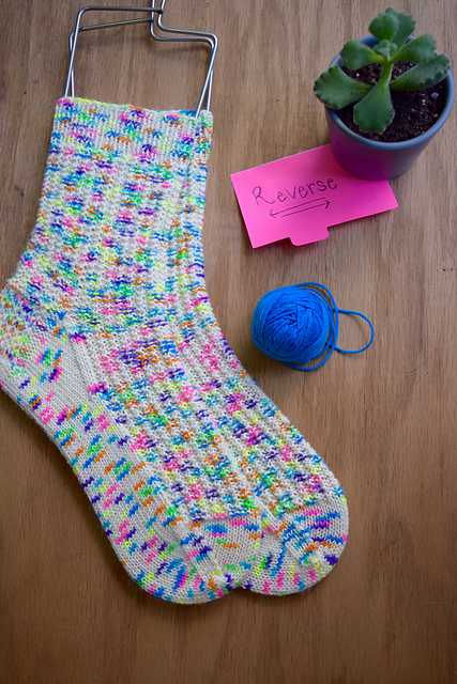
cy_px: 342
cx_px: 228
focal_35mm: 34
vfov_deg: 55.1
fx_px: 657
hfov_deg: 38.4
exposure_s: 1/125
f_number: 3.8
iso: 220
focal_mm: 23
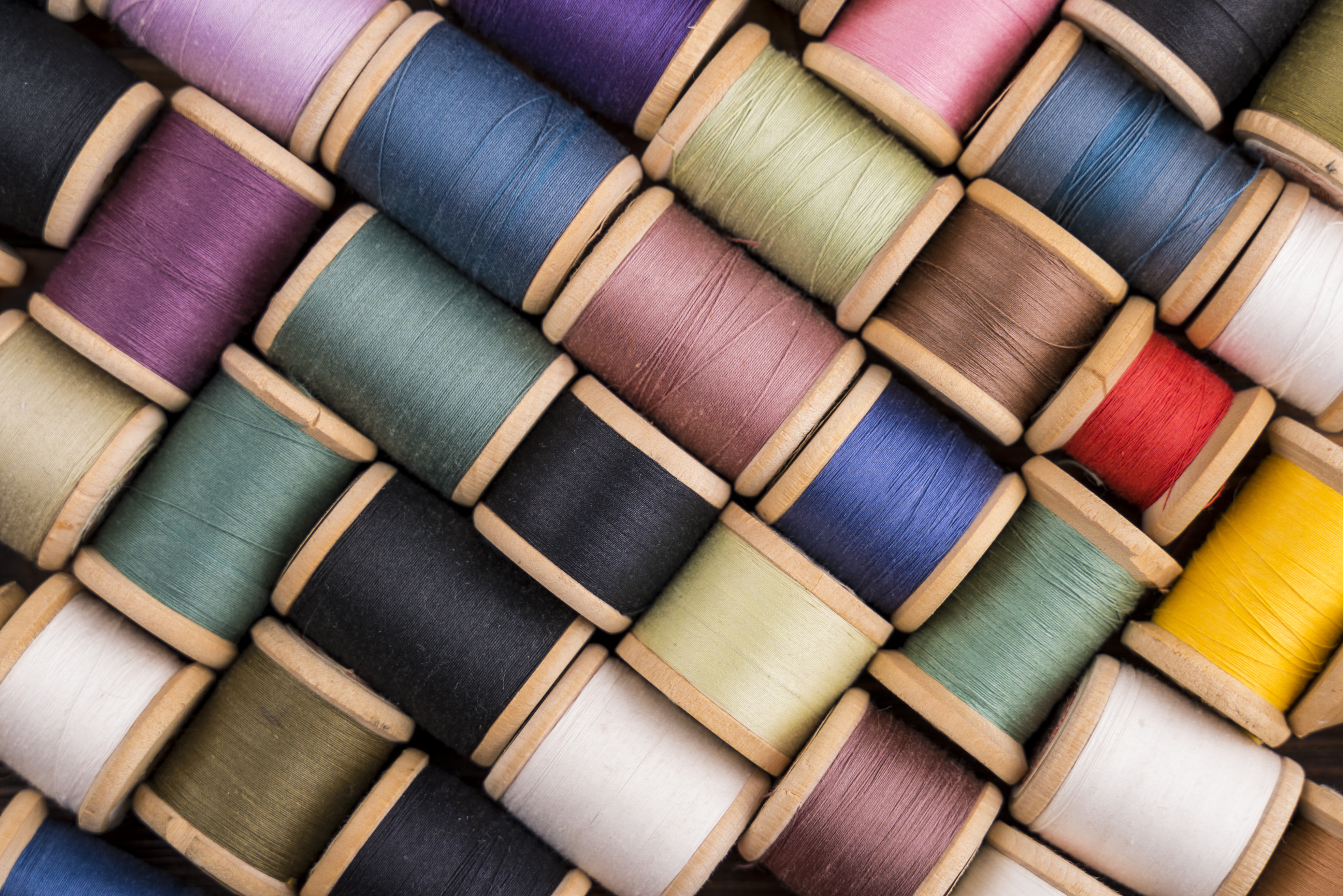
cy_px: 448
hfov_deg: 18.3
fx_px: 4178
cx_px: 672
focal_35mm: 112
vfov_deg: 12.2
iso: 50
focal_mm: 75
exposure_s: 1/160
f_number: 5
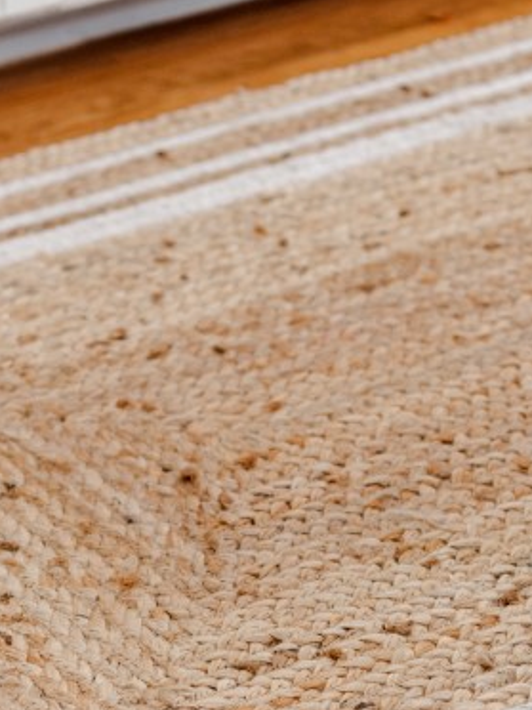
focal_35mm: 134
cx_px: 176
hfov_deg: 11.1
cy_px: 626
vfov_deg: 14.6
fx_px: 2746
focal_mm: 45
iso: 200
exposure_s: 1/125
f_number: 3.2
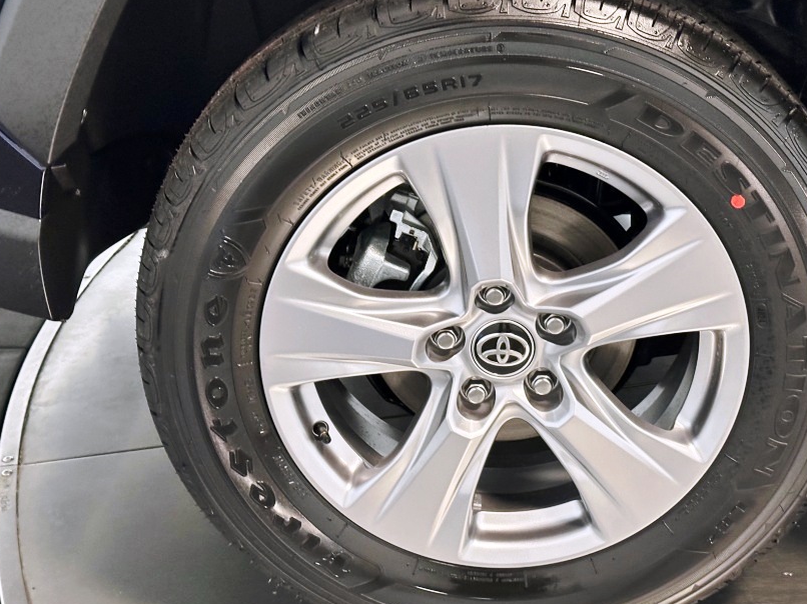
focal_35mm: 61
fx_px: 1422
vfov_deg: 24.0
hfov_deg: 31.6
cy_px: 330
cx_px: 466
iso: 500
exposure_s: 1/30
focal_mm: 6.86
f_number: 1.78
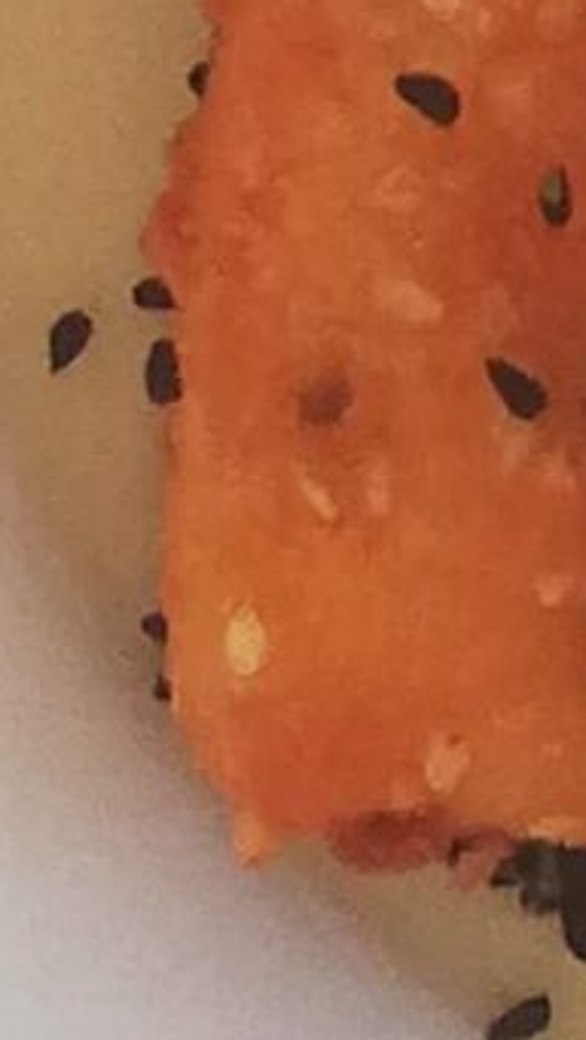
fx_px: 9220
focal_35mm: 334
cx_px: 1163
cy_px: -1322
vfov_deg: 6.2
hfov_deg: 3.6
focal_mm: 3.81
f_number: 2.2
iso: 160
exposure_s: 1/40
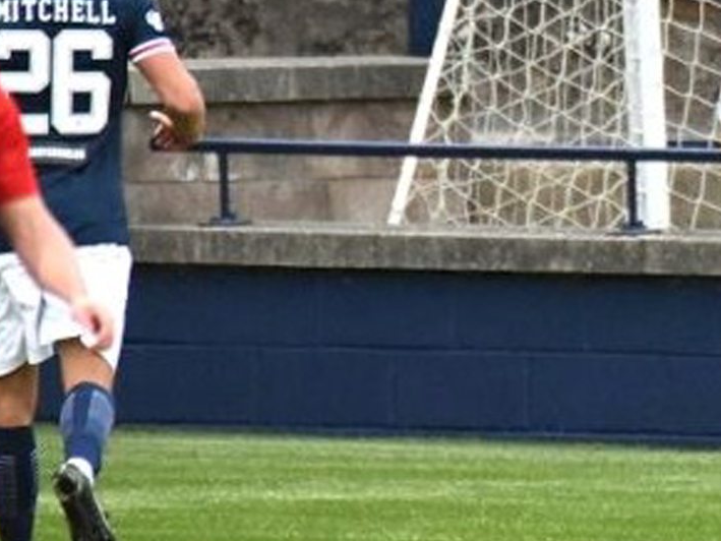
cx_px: 426
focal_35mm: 820
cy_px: 125
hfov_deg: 2.4
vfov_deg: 1.8
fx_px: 17082
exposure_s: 1/1600
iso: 11400
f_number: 6.3
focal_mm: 420
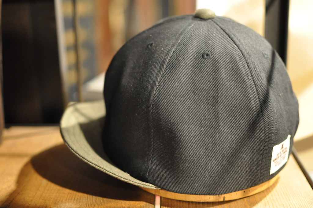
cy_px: 104
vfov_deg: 25.7
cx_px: 156
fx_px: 456
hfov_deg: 37.9
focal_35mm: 52
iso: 1600
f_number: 2.5
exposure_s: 1/25
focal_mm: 35
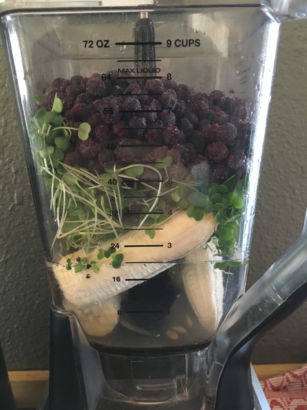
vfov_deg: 61.7
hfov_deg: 48.2
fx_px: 343
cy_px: 205
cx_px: 154
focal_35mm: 29
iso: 200
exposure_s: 1/30
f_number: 2.2
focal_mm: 4.15
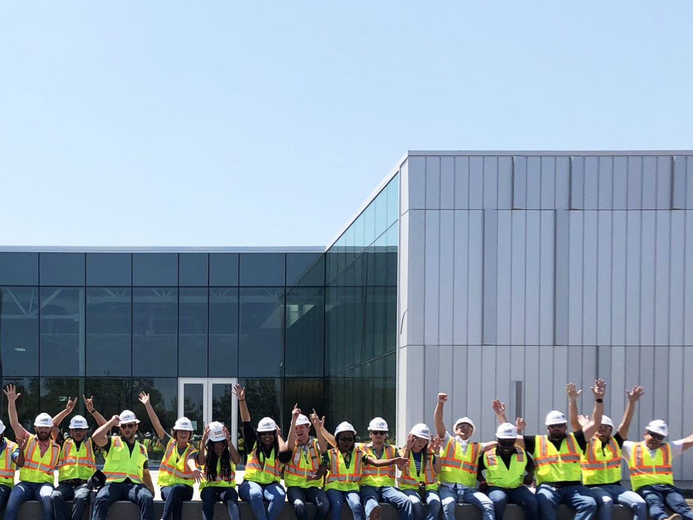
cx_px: 159
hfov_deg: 35.2
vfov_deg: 26.6
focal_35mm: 53
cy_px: 471
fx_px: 1061
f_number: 1.8
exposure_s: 1/1919
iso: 20
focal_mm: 3.99
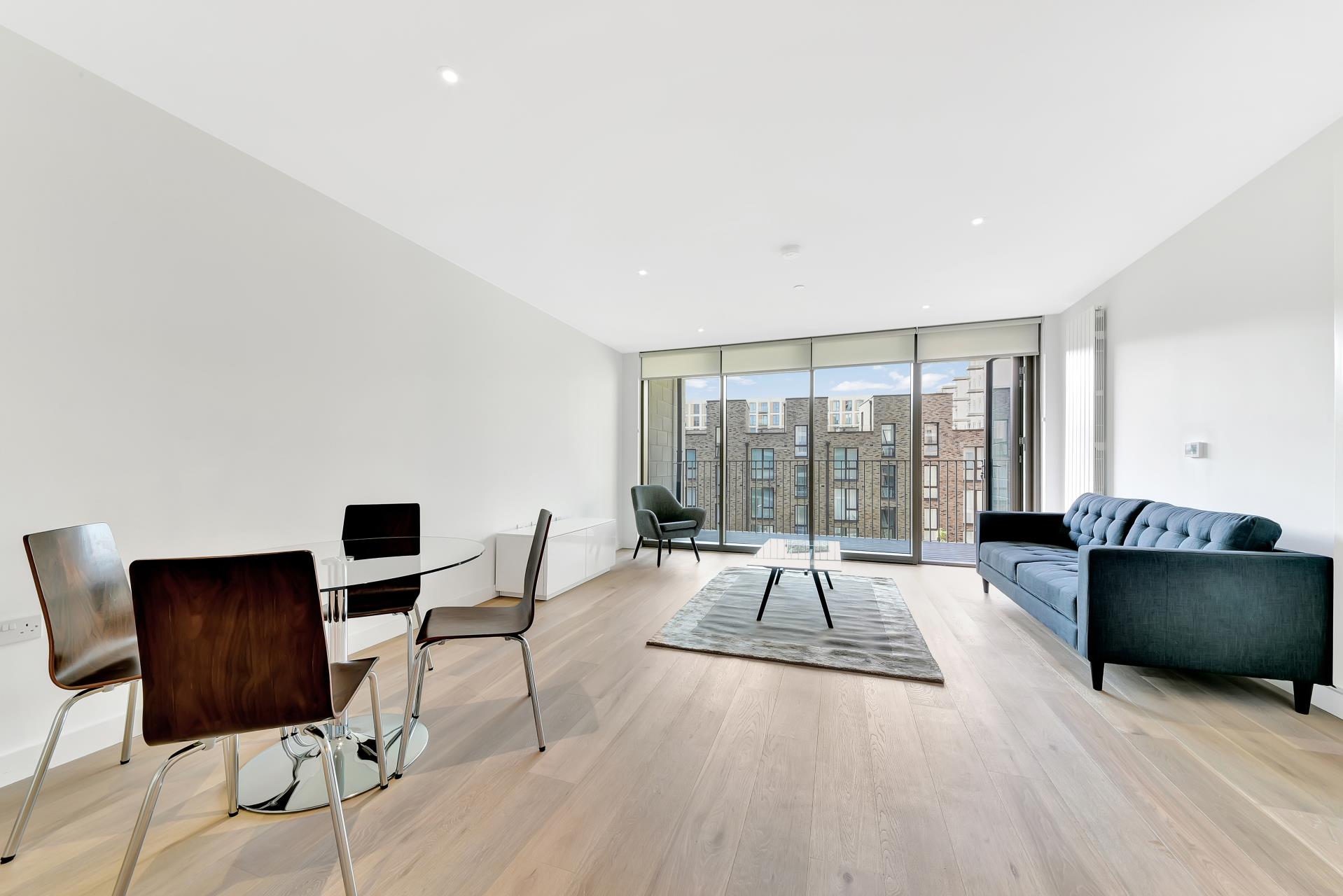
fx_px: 448
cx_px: 672
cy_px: 448
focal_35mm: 12
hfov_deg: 112.6
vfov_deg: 90.0
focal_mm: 12
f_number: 16
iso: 200
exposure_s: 1/2
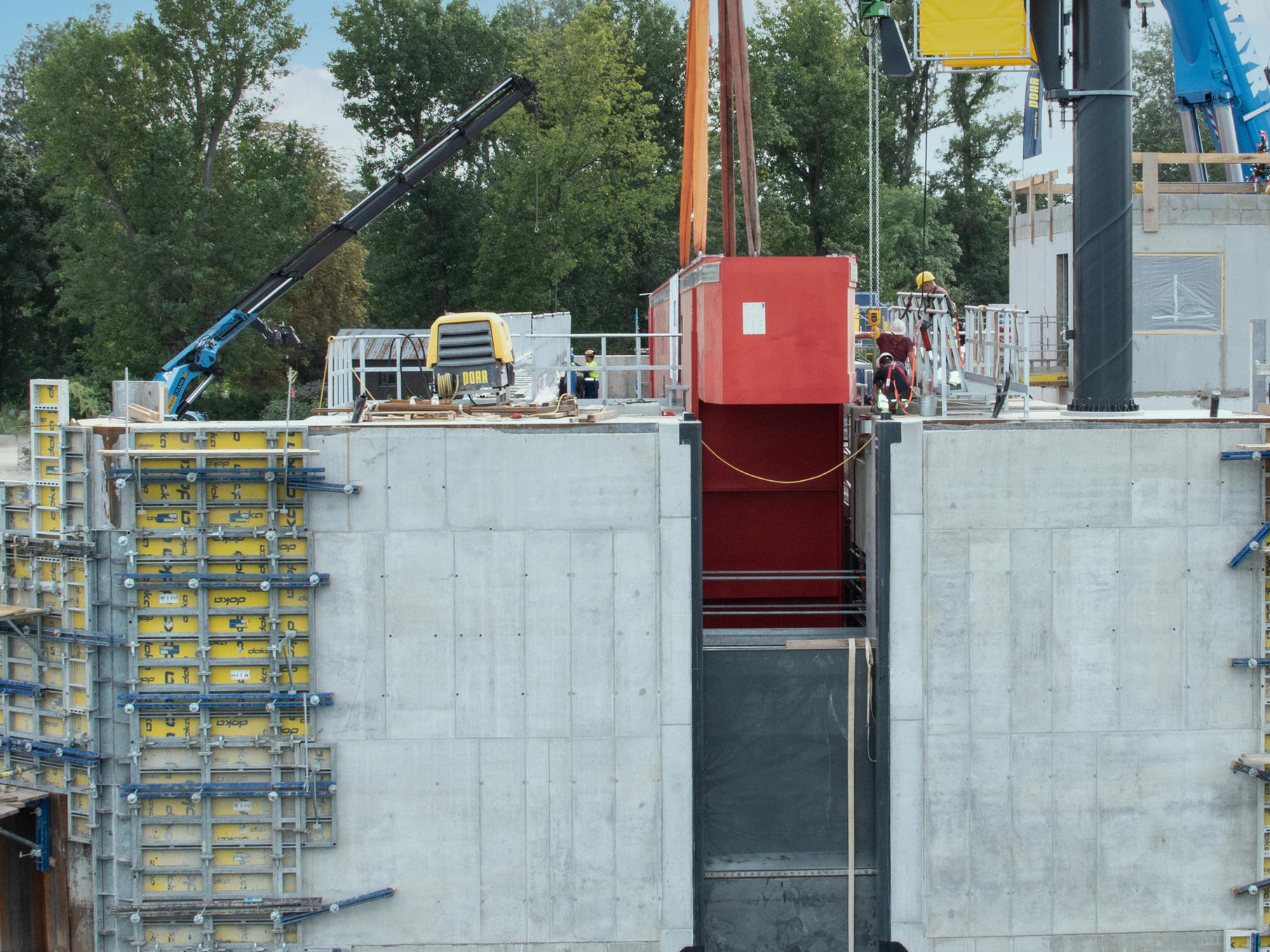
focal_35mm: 68
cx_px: 776
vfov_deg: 21.6
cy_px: 347
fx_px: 2495
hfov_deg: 28.5
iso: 320
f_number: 16
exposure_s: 1/200
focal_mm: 32
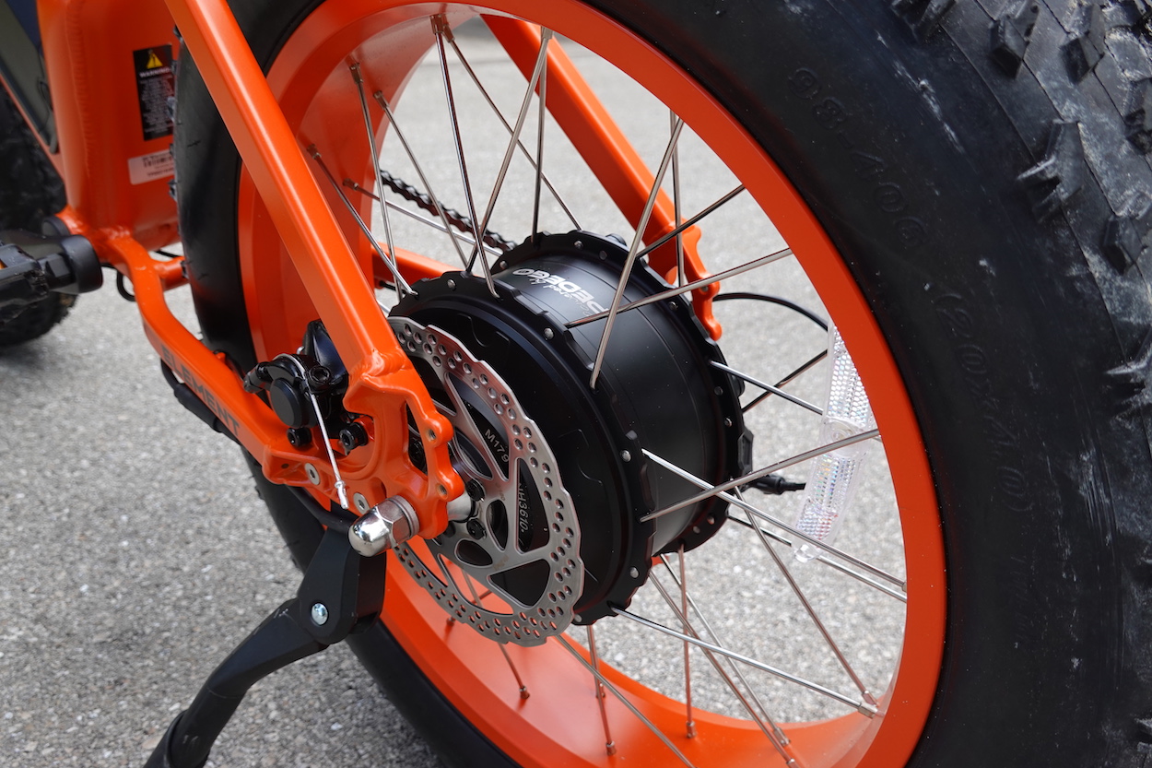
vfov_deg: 43.6
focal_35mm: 30
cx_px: 576
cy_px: 384
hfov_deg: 61.9
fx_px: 960
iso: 100
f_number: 3.5
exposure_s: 1/125
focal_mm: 11.06
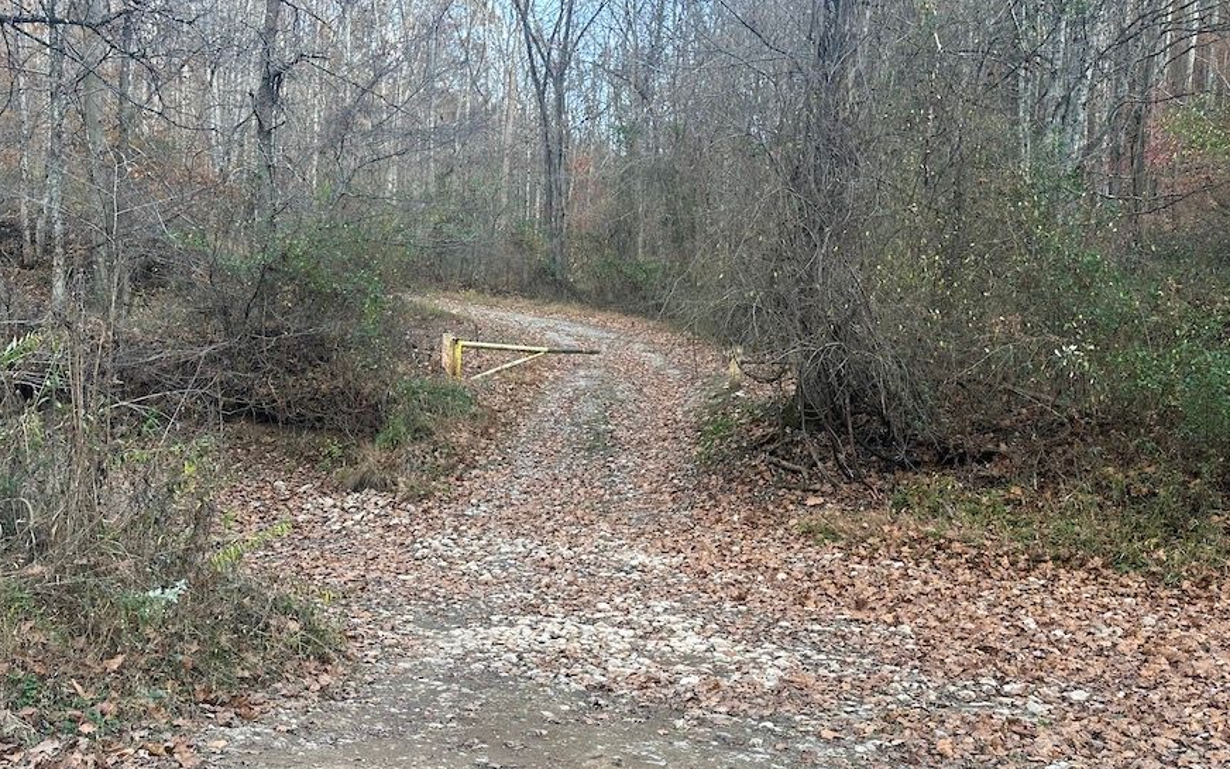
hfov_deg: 55.3
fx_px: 1173
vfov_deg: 36.2
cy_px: 452
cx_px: 567
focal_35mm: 35
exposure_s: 1/148
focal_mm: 6.86
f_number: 1.78
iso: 64
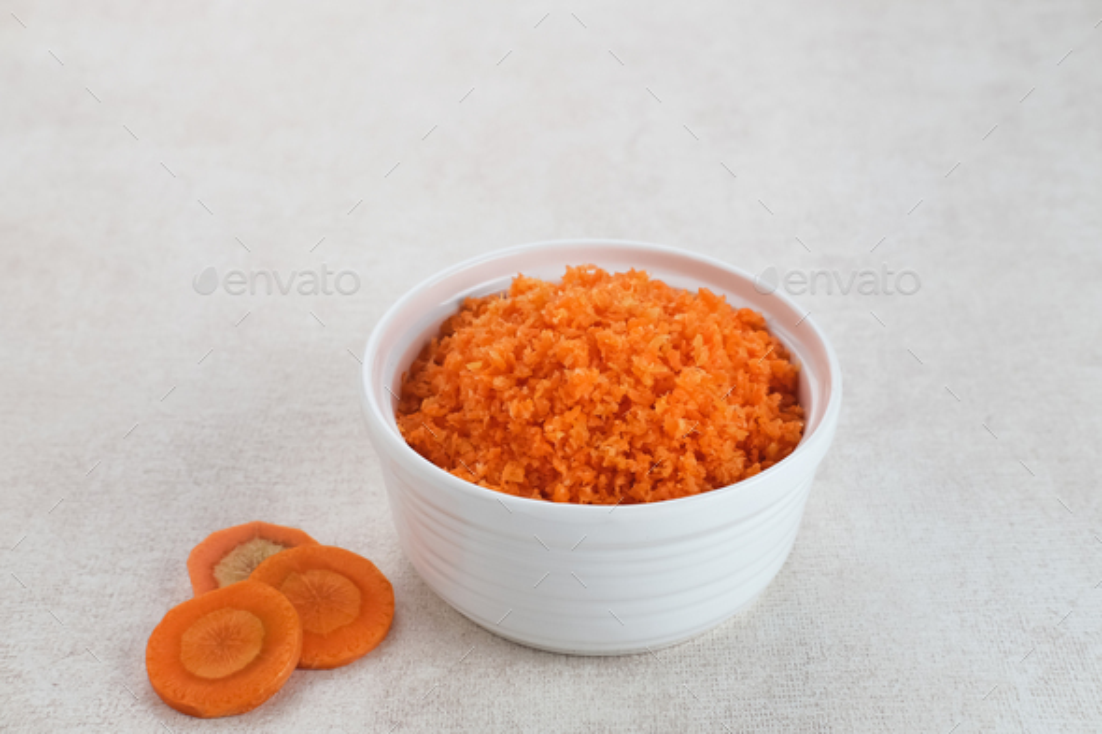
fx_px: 1622
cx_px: 551
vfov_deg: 25.5
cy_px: 367
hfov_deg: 37.5
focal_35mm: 53
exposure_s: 1/100
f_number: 8
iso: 200
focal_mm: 35
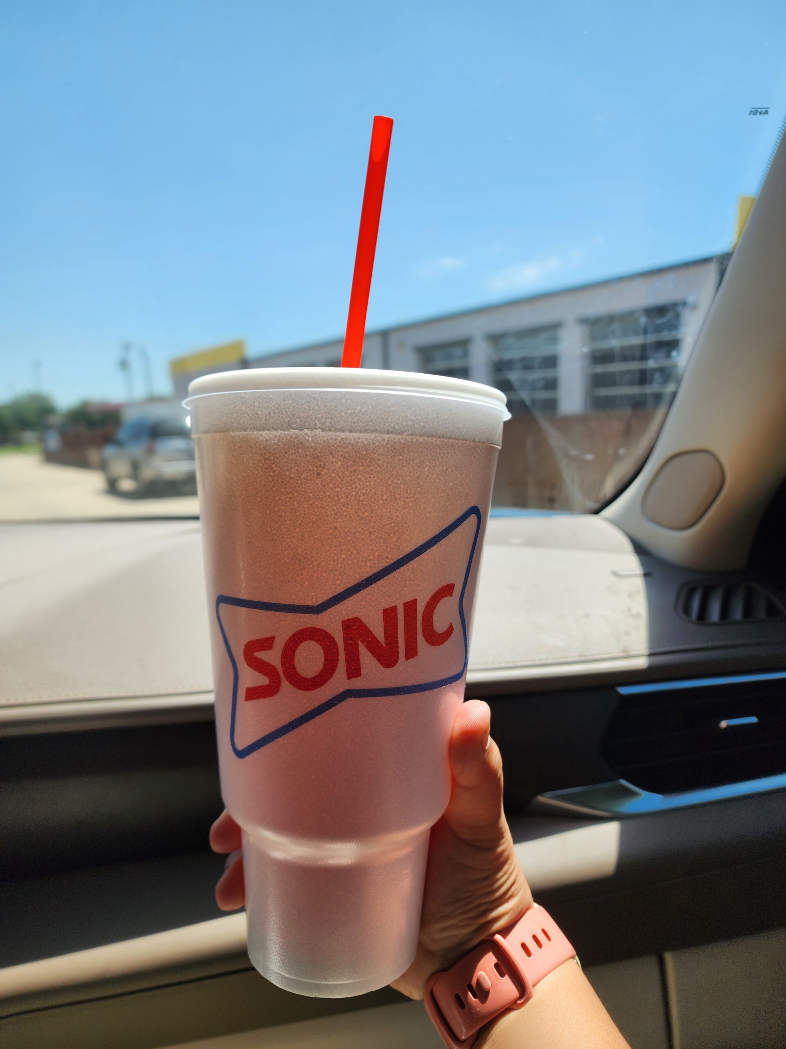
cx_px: 393
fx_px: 696
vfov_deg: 73.9
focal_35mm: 23
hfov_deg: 58.9
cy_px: 524
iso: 12
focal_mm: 6.4
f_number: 1.8
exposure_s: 1/557
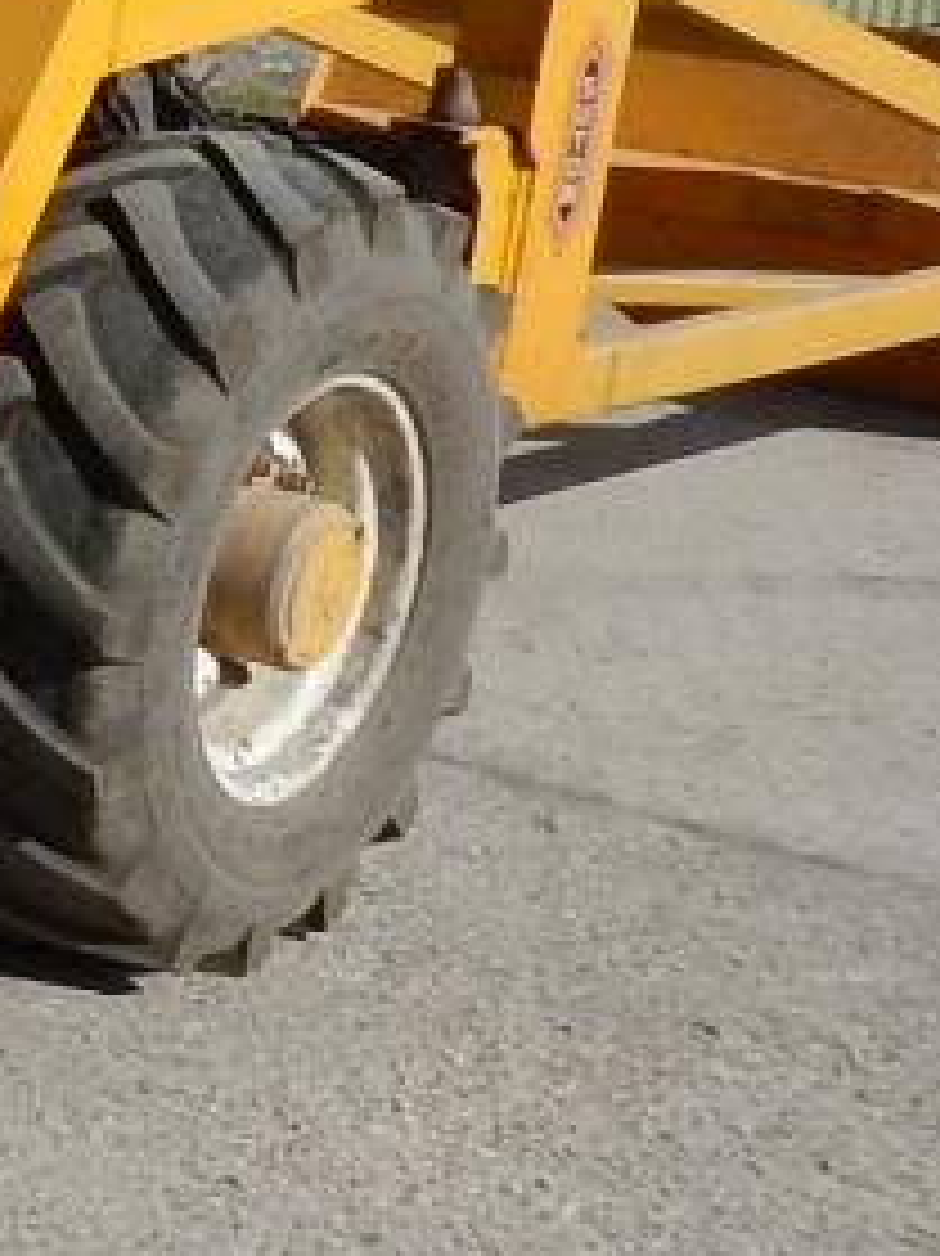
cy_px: 293
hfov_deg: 12.8
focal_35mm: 88
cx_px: -1331
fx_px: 3189
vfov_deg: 22.0
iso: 125
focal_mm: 4.3
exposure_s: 1/1250
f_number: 4.1
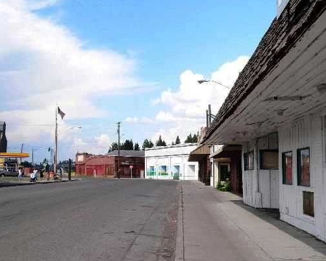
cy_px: 127
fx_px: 492
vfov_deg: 29.7
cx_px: 123
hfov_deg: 36.4
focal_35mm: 51
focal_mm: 6.8
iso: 100
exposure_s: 1/1000
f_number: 2.8
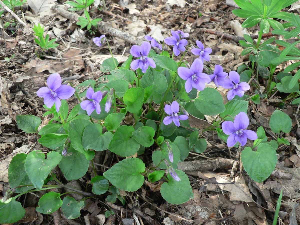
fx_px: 312
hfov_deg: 51.4
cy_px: 112
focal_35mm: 36
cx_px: 150
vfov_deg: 39.7
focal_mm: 6
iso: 200
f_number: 3.6
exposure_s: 1/80
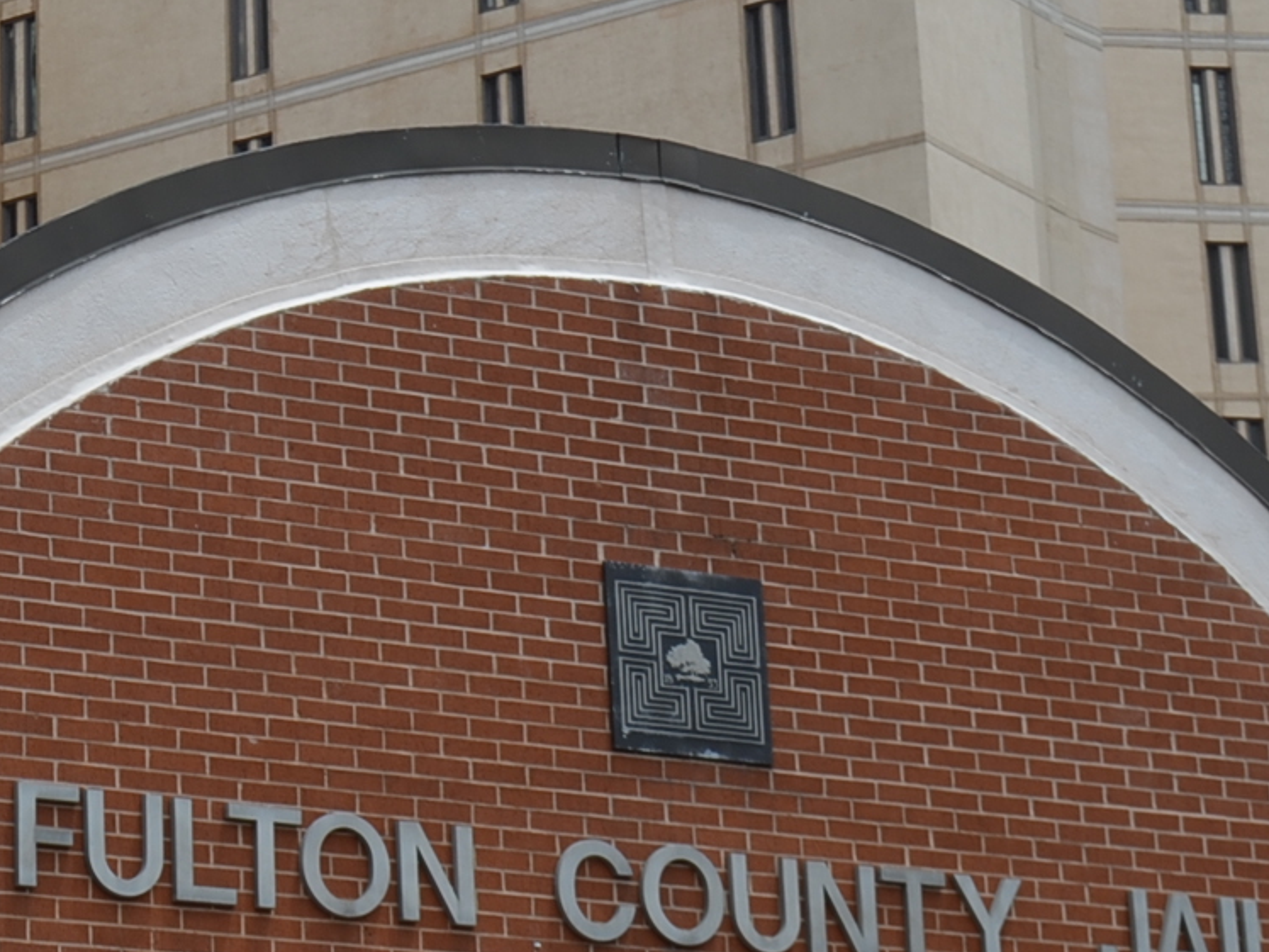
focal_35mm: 138
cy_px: 311
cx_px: -17
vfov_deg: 10.8
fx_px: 5044
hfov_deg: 14.1
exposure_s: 1/320
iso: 100
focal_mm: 29
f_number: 9
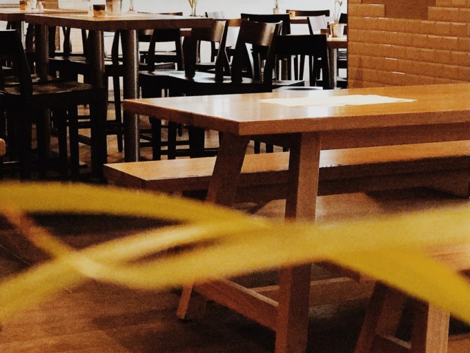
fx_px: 1331
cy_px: 130
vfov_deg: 15.1
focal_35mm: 98
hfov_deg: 20.0
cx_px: 277
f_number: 2.8
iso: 500
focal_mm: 6.6
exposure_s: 1/50
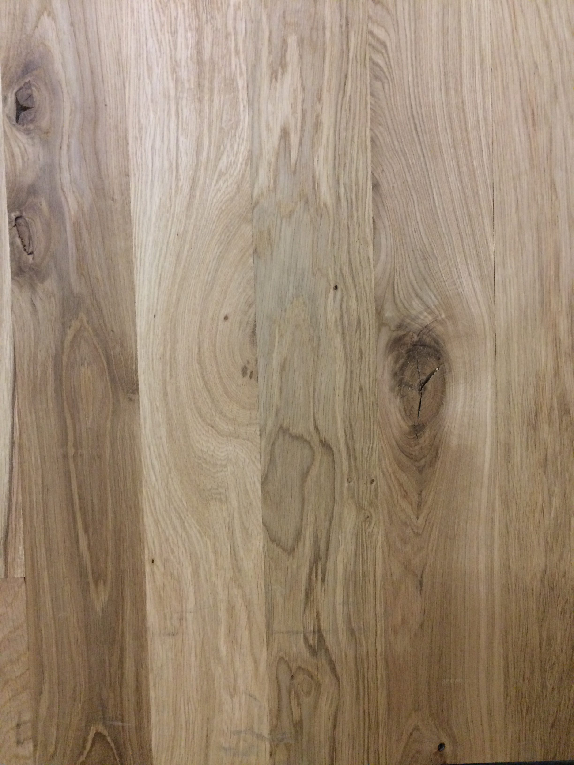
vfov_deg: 61.7
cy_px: 382
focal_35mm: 29
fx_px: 641
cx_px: 287
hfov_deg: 48.2
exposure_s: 1/33
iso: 250
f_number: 2.2
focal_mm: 4.15
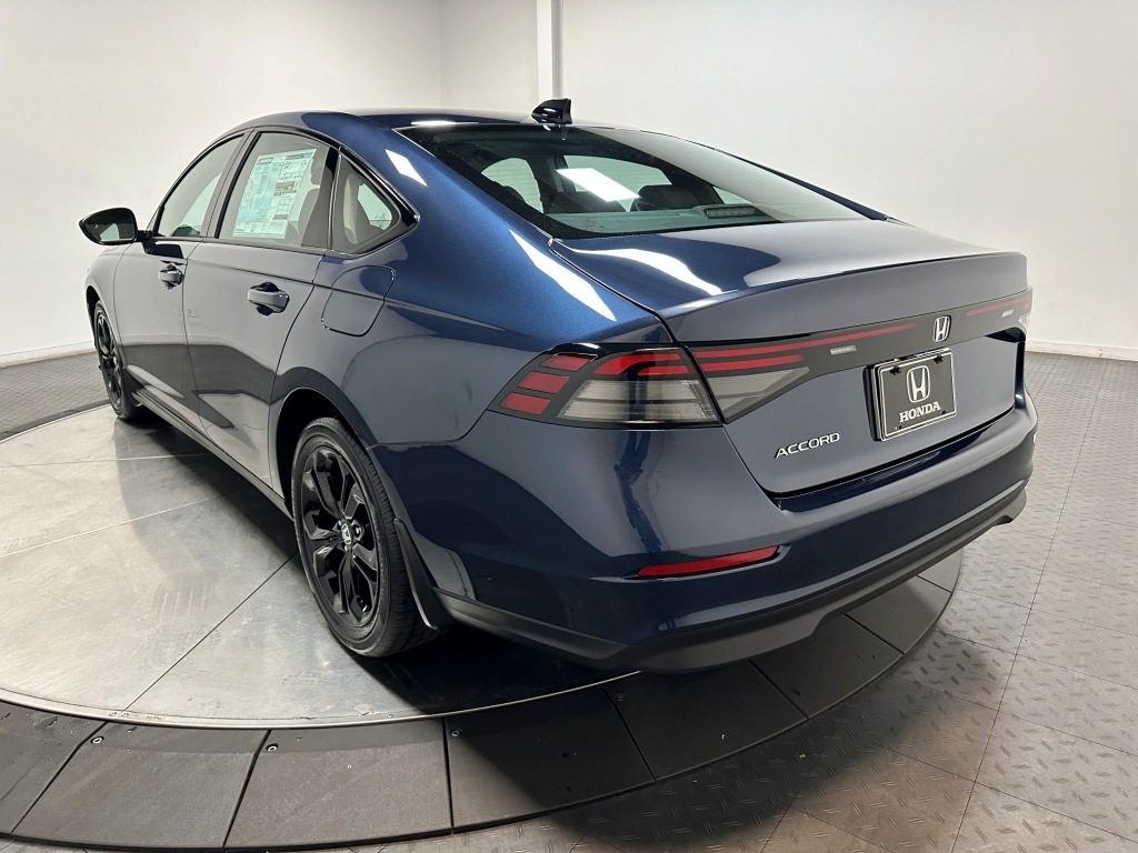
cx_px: 569
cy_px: 426
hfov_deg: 71.6
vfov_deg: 56.8
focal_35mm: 24
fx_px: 789
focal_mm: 6.86
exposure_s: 1/60
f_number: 1.78
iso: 500
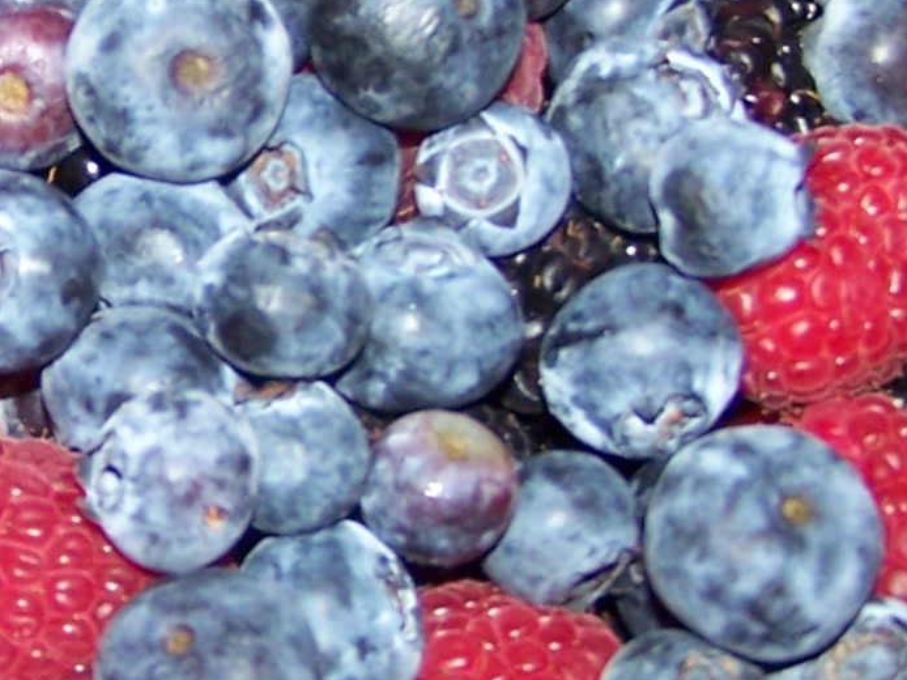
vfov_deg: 10.4
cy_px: 197
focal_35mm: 142
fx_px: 3719
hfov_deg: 13.6
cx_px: -106
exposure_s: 1/60
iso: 80
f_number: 2.8
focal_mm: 6.3
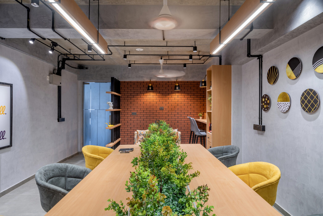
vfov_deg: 59.5
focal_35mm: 21
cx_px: 162
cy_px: 108
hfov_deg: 81.2
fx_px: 188
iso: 100
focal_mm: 21
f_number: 9
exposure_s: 1
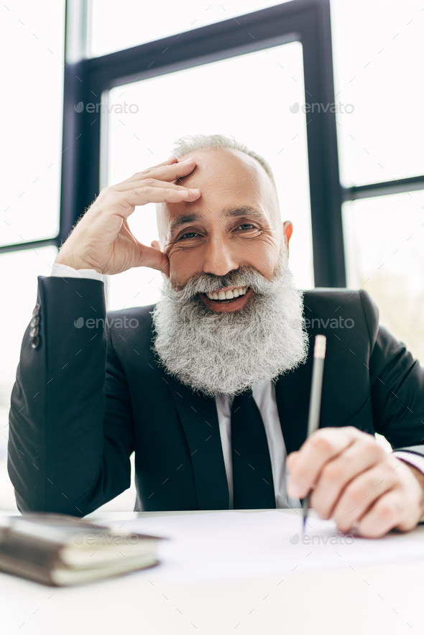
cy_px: 318
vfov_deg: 54.4
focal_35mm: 35
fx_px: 618
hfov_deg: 37.9
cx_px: 212
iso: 100
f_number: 1.6
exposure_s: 1/320
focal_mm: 35
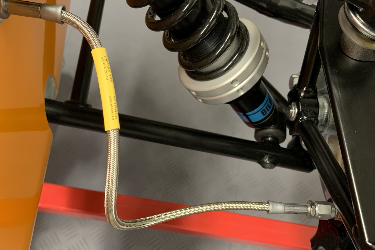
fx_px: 354
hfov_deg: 55.8
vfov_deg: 38.8
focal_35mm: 34
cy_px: 139
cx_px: 182
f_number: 1.8
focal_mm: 4.25
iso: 320
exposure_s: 1/50
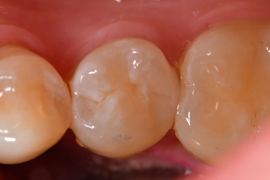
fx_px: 1372
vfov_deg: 7.5
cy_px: 93
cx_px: 141
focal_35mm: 183
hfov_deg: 11.2
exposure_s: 1/160
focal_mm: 105
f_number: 32
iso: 200
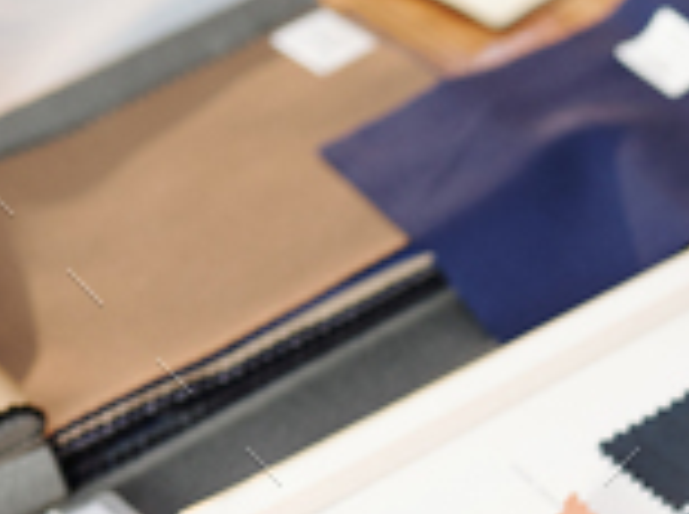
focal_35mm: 129
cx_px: 1092
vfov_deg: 10.9
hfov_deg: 14.1
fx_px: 2564
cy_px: 851
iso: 200
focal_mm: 35
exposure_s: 1/200
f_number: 2.5
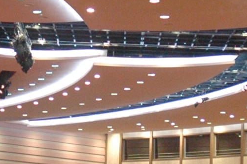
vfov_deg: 8.4
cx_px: 85
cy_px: 124
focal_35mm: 162
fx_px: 1110
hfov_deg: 12.7
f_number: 3.5
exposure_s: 1/50
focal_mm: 18
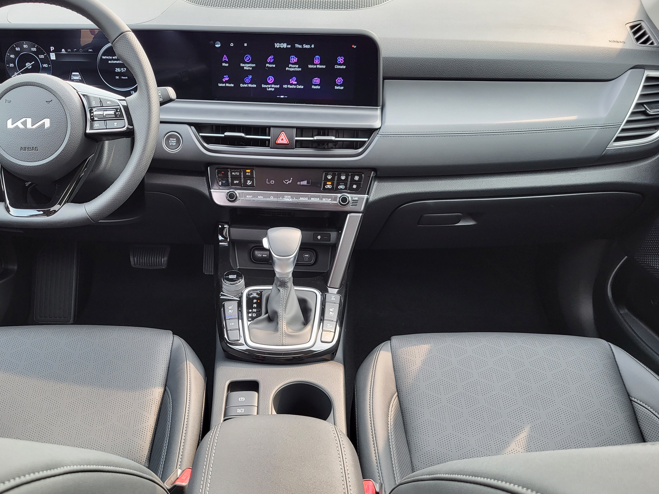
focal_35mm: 32
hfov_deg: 56.3
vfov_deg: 44.1
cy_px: 277
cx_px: 259
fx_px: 609
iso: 64
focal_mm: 5.4
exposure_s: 1/120
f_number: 1.8
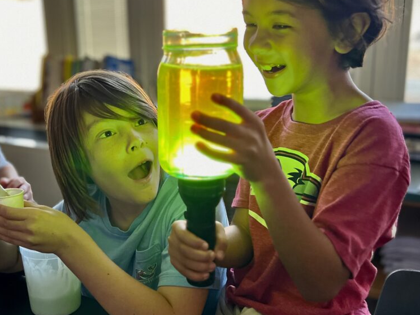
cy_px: 156
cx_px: 148
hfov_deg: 44.3
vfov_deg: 34.3
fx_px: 510
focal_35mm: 42
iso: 250
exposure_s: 1/60
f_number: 1.5
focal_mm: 5.7
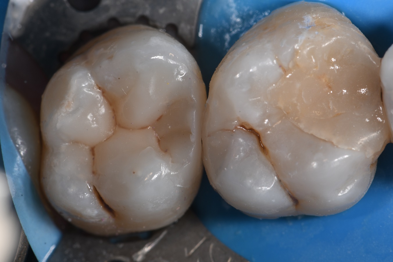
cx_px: 196
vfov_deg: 8.7
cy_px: 131
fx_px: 1713
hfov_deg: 13.1
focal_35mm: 157
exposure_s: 1/160
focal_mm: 105
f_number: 32
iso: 200
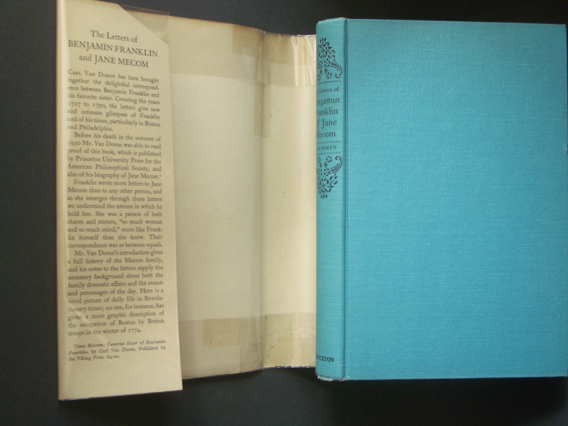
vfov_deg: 29.7
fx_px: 804
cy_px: 213
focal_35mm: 49
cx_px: 284
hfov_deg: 38.9
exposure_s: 1/30
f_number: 3.1
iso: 100
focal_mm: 8.2
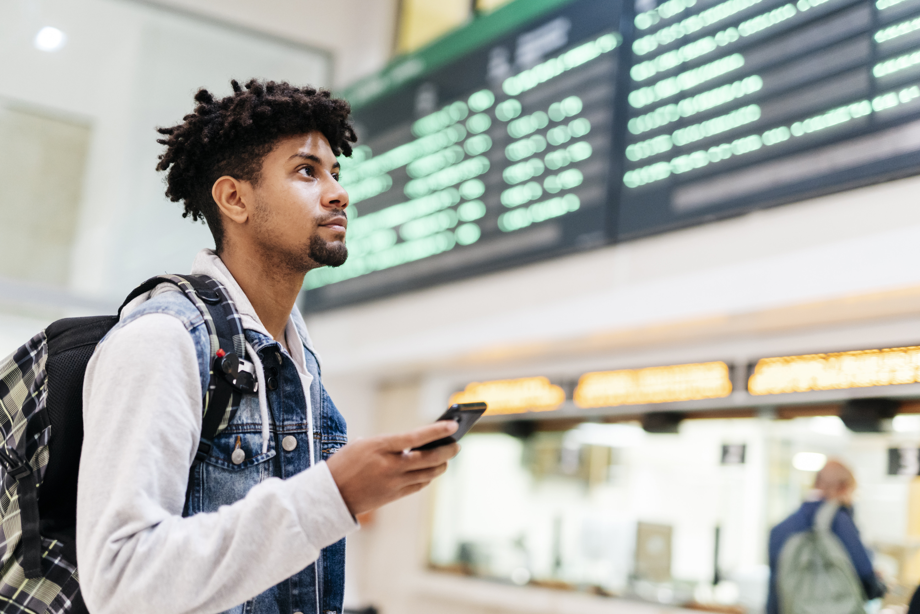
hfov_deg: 39.6
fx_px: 1278
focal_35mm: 50
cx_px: 460
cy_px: 307
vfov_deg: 27.0
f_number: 1.4
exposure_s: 1/640
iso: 2000
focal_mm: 50
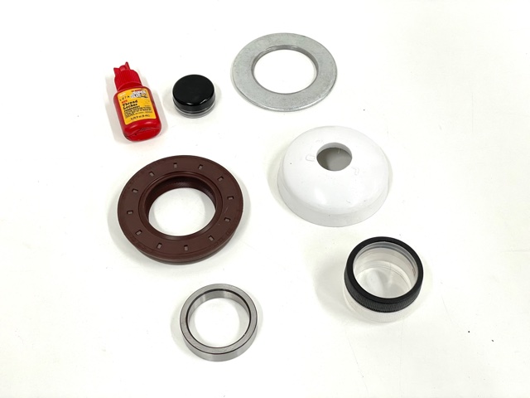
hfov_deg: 36.8
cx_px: 265
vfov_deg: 28.0
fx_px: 796
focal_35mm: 52
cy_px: 199
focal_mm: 6
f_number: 2
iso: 250
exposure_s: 1/60
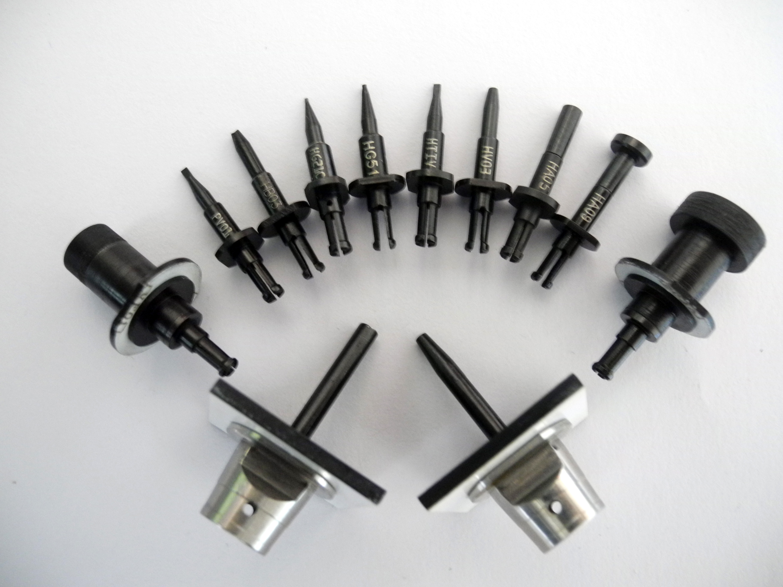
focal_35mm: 28
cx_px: 392
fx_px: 633
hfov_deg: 63.4
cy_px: 294
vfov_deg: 49.7
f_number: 2.8
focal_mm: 6
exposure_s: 1/5
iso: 400
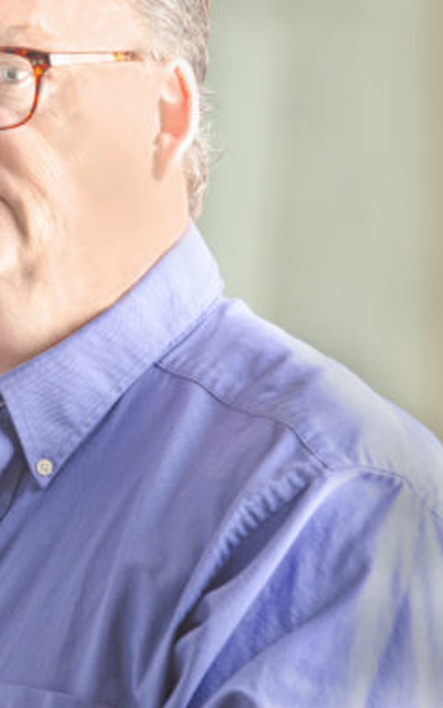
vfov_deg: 5.0
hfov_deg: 3.2
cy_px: 238
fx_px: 8024
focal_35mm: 416
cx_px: -17
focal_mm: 135
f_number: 2.8
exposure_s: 1/60
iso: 800
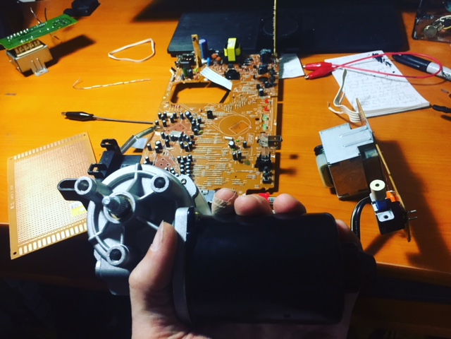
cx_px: 226
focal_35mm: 29
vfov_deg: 48.2
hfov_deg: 61.7
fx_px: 378
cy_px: 170
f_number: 2.2
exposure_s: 1/30
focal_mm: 4.15
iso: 125
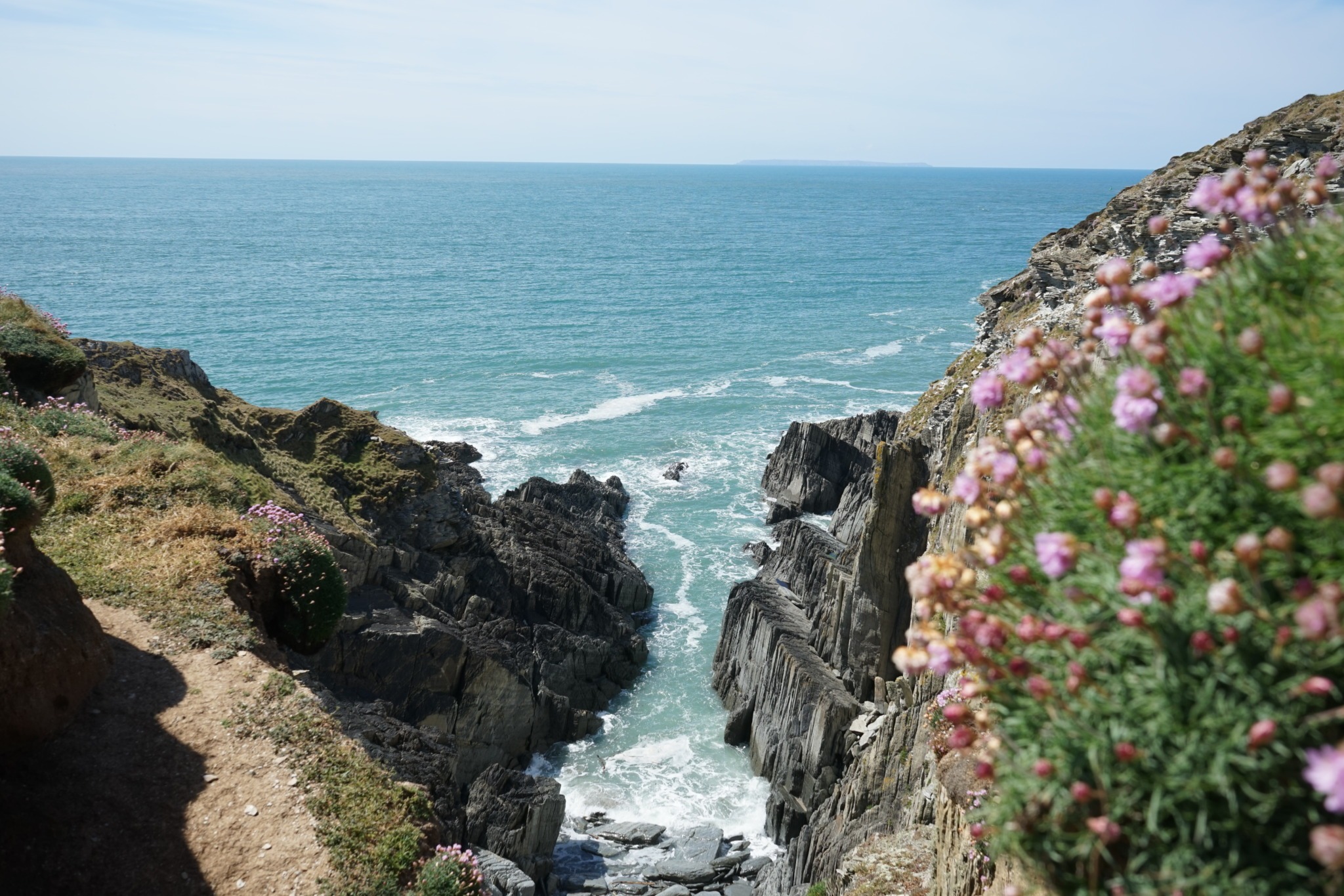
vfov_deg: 42.3
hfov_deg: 60.3
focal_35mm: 31
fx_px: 1157
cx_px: 672
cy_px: 448
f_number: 11
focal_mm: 31
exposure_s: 1/125
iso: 100
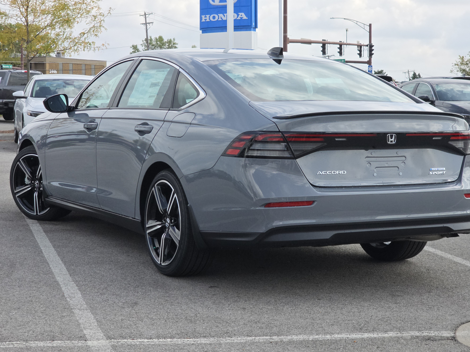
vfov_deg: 18.9
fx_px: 1059
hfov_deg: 25.0
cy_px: 164
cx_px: 236
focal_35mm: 78
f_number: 2.4
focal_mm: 7.9
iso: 50
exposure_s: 1/1480
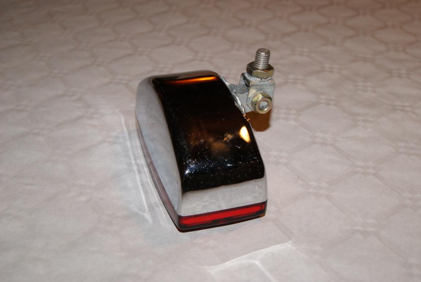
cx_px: 210
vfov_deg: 30.0
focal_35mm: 45
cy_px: 141
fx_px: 527
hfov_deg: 43.6
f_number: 5.6
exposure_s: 1/60
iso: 400
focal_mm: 30
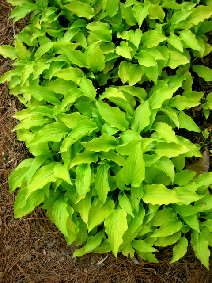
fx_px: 294
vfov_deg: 51.4
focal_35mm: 36
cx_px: 106
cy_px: 142
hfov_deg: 39.7
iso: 64
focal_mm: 7.5
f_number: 3
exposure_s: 1/68.8
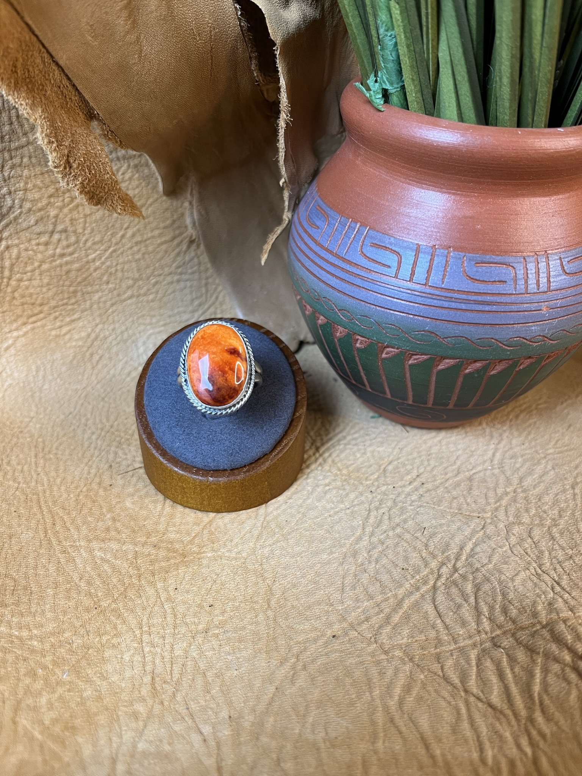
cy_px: 388
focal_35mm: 26
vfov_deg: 67.3
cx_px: 291
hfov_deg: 53.1
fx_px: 583
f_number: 1.6
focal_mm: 5.1
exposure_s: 1/60
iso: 100
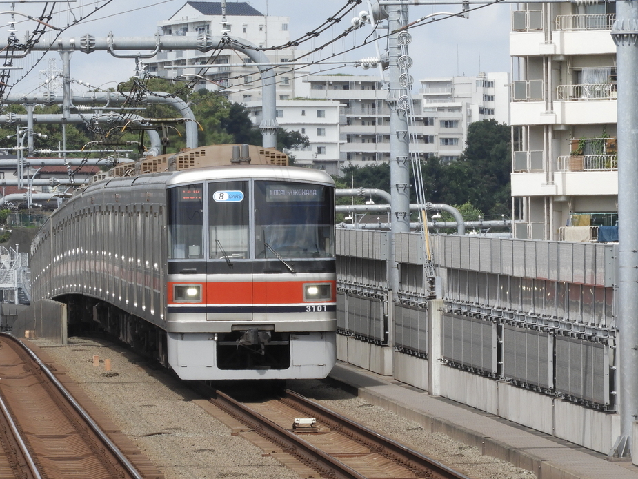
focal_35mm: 428
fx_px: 7889
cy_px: 212
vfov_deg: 3.5
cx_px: 298
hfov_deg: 4.6
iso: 140
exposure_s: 1/640
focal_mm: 59.1
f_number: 5.5
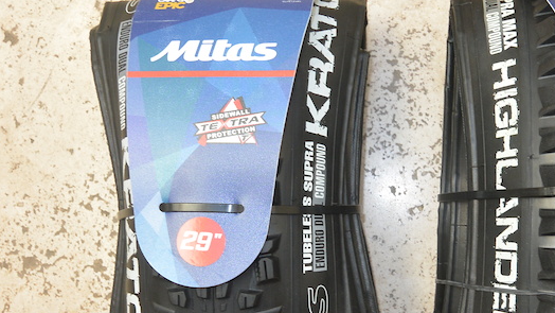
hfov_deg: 36.7
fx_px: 824
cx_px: 389
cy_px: 231
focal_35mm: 56
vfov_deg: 21.3
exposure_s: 1/60
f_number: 4
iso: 160
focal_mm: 13
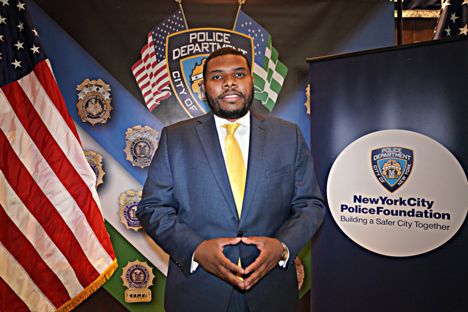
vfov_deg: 53.1
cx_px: 234
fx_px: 312
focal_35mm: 24
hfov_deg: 73.7
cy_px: 156
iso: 4000
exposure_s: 1/160
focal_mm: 24
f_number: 4
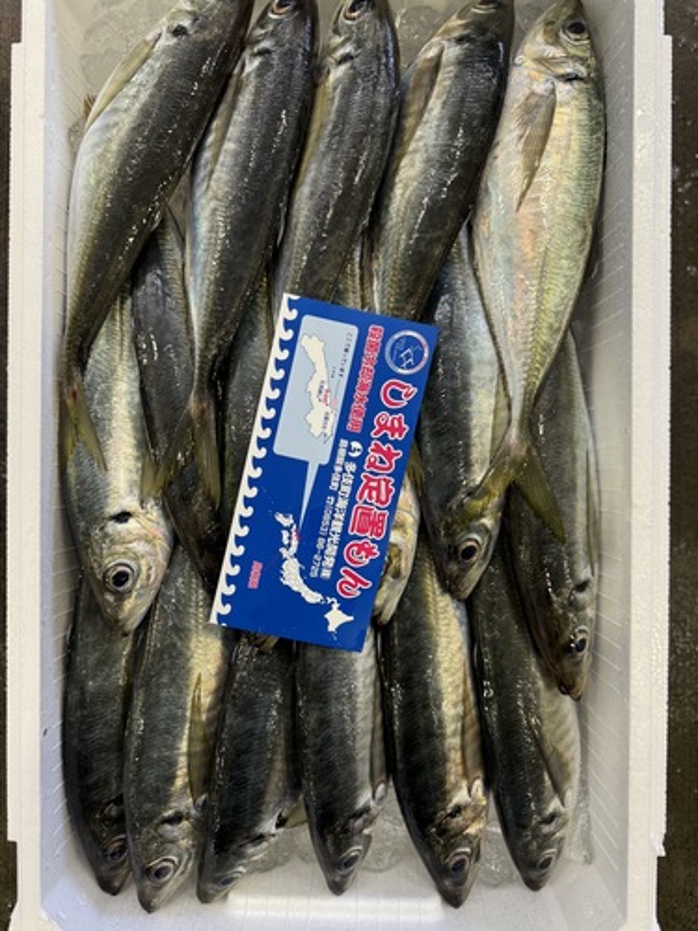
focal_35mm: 24
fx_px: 645
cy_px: 466
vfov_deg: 71.6
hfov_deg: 56.8
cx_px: 349
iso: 100
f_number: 1.78
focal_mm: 6.76
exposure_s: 1/120
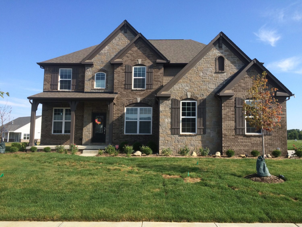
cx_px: 151
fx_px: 253
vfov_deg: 48.2
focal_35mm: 29
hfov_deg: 61.7
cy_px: 114
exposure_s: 1/1208
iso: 32
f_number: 2.2
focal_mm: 4.15
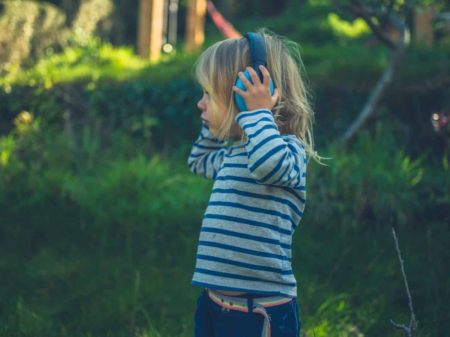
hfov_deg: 43.9
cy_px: 168
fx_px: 559
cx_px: 225
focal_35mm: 43
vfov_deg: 33.6
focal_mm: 55
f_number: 2.8
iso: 200
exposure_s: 1/160
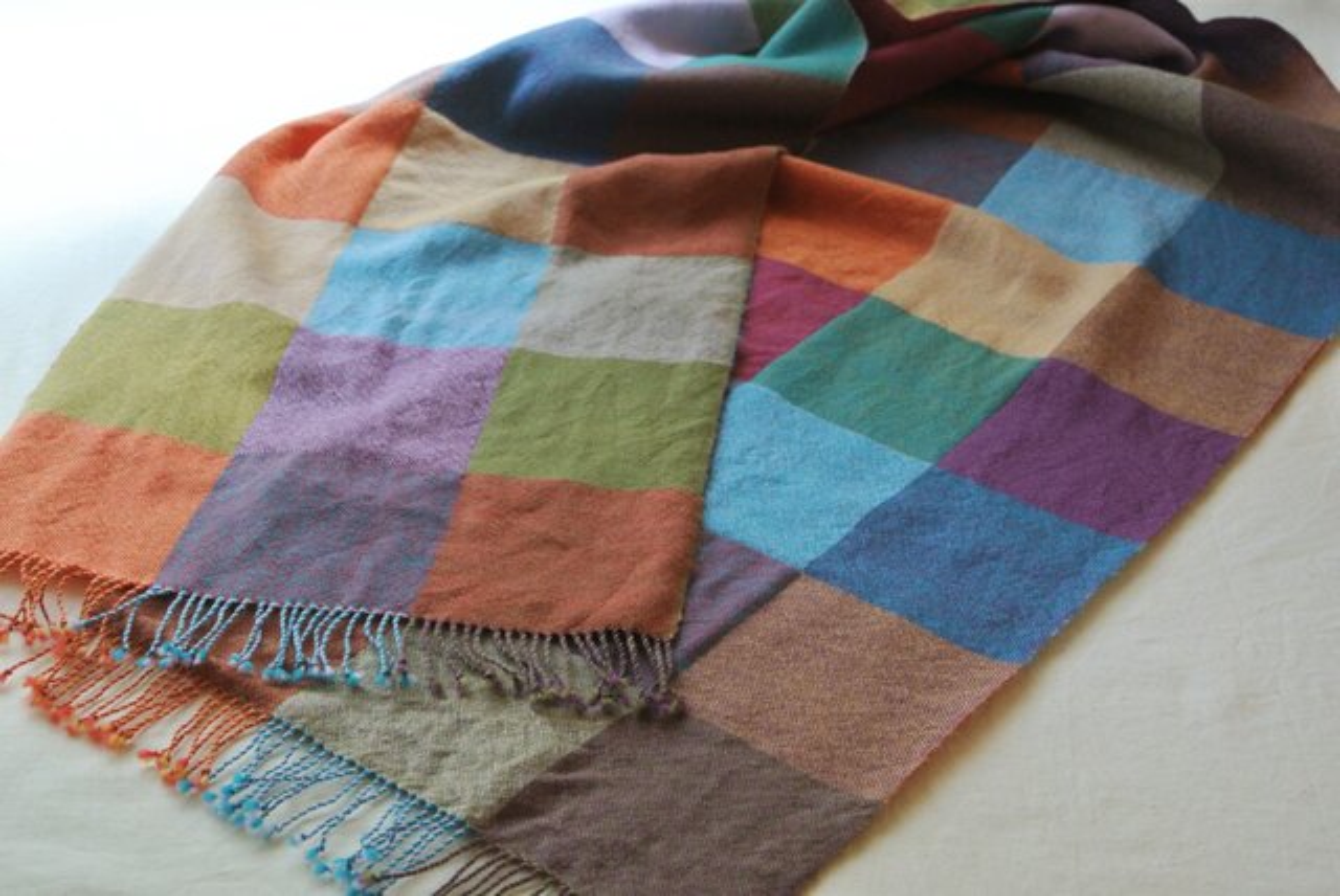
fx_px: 2347
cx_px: 670
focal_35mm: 63
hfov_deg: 31.9
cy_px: 448
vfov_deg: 21.6
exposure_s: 1/60
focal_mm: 23.6
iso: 560
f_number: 5
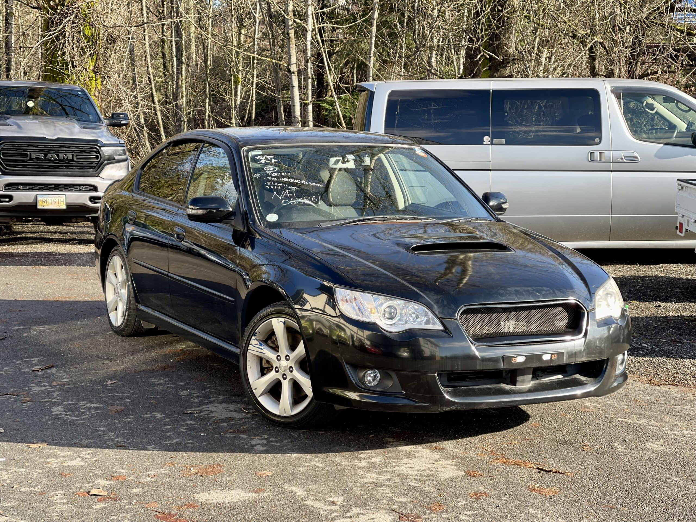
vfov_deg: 22.9
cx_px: 348
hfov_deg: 30.3
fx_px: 1287
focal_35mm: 64
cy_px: 261
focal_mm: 7.5
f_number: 2.2
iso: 20
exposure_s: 1/121
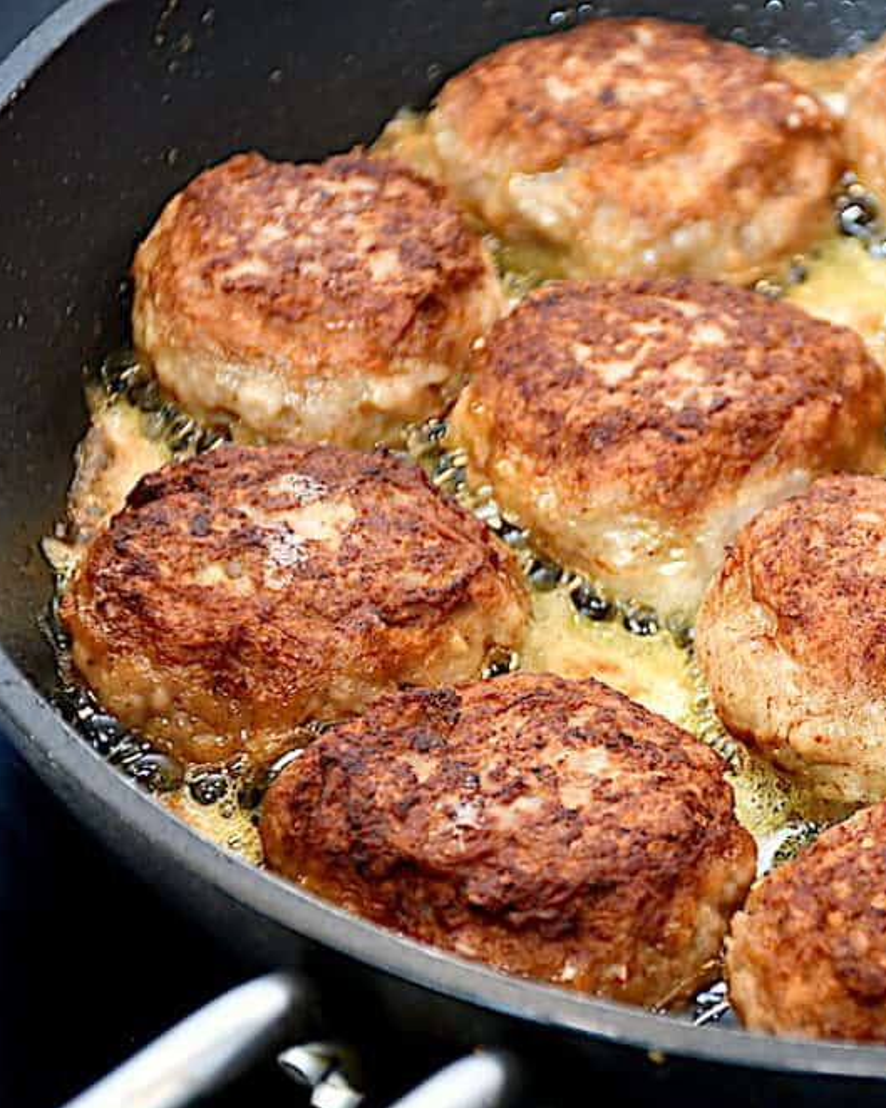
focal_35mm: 159
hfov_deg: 9.7
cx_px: 784
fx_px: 5210
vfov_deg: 12.1
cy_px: 557
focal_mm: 75
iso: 720
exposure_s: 1/60
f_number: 5
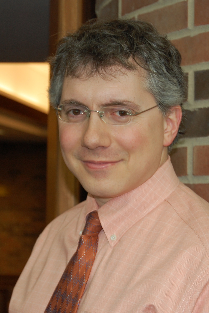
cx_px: 70
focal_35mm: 125
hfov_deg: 11.0
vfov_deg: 16.4
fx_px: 1087
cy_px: 156
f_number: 5.6
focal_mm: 55
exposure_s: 1/60
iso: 400
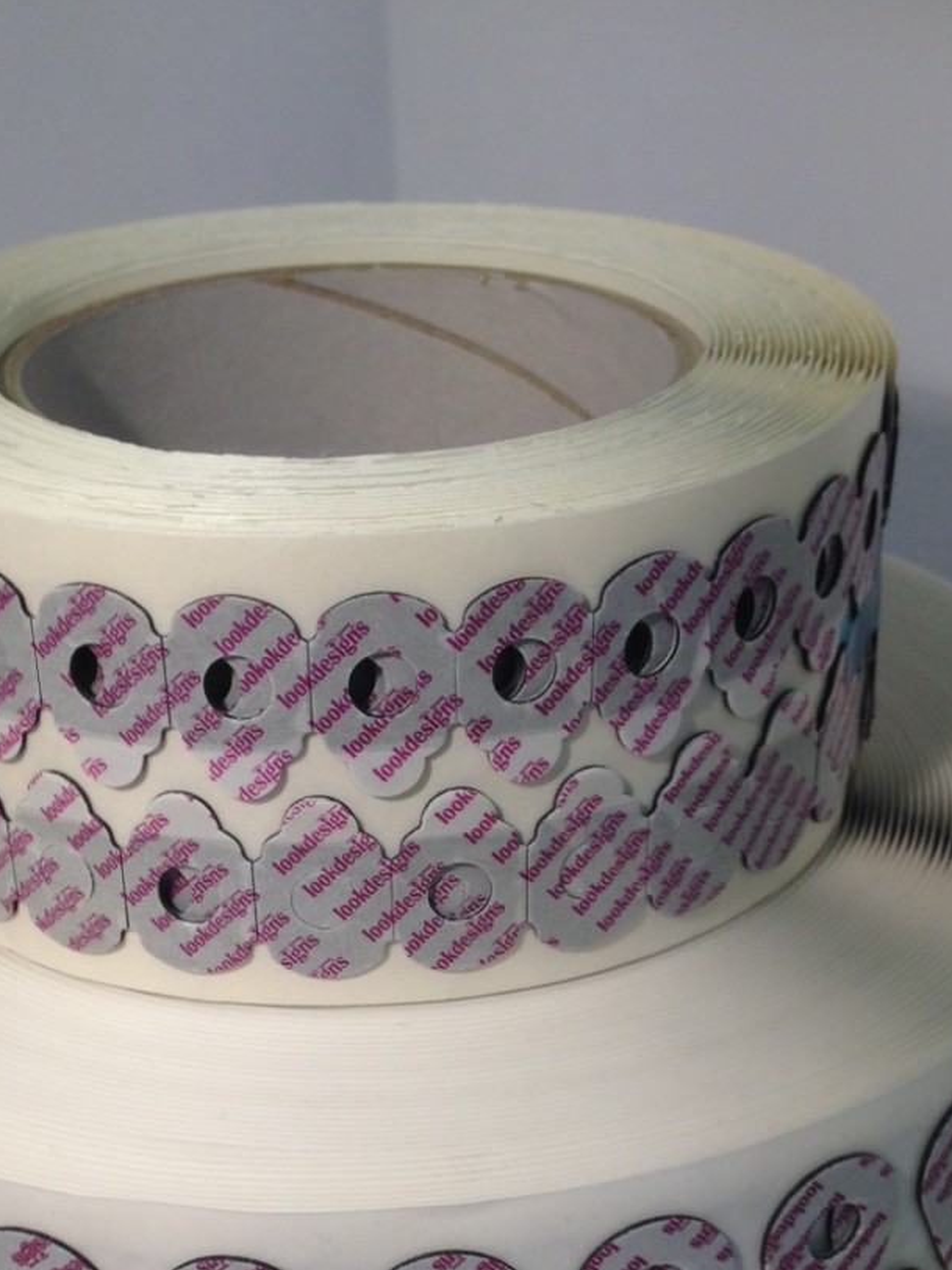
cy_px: 1045
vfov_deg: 29.1
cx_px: 430
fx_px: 2383
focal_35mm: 65
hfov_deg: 22.6
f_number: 2.4
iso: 50
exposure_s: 1/60
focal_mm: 4.12
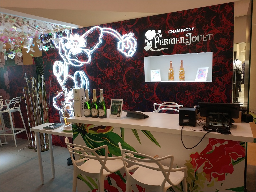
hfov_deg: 56.8
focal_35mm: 32
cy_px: 96
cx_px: 128
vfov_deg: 44.2
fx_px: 237
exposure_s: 1/50
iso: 198
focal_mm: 4.5
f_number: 2
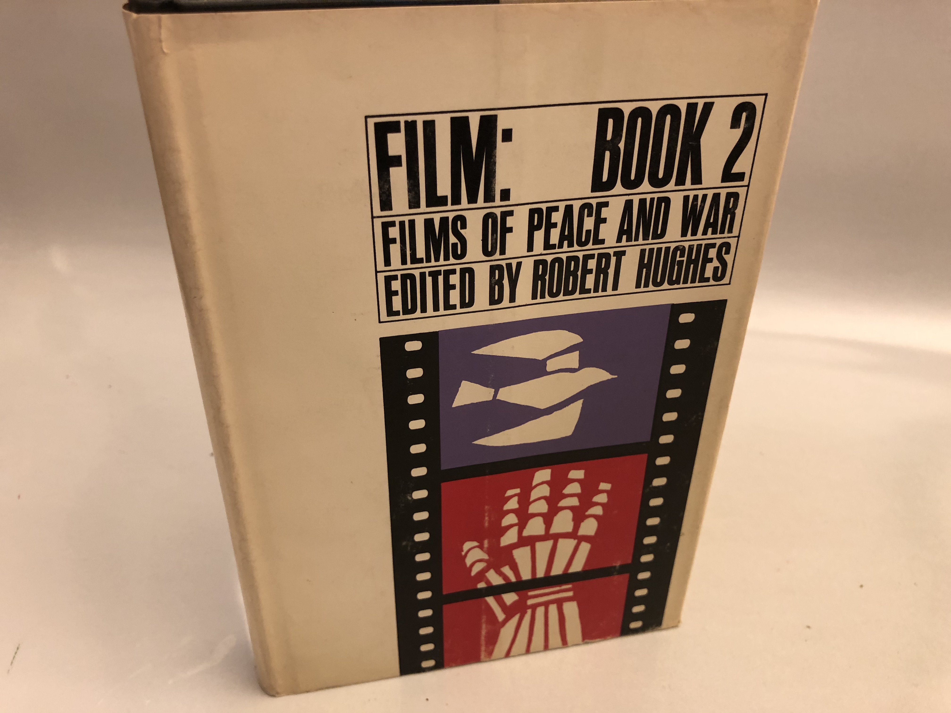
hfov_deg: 63.4
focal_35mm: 28
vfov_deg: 49.7
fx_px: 769
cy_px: 356
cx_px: 476
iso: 50
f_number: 1.8
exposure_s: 1/15
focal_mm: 3.99
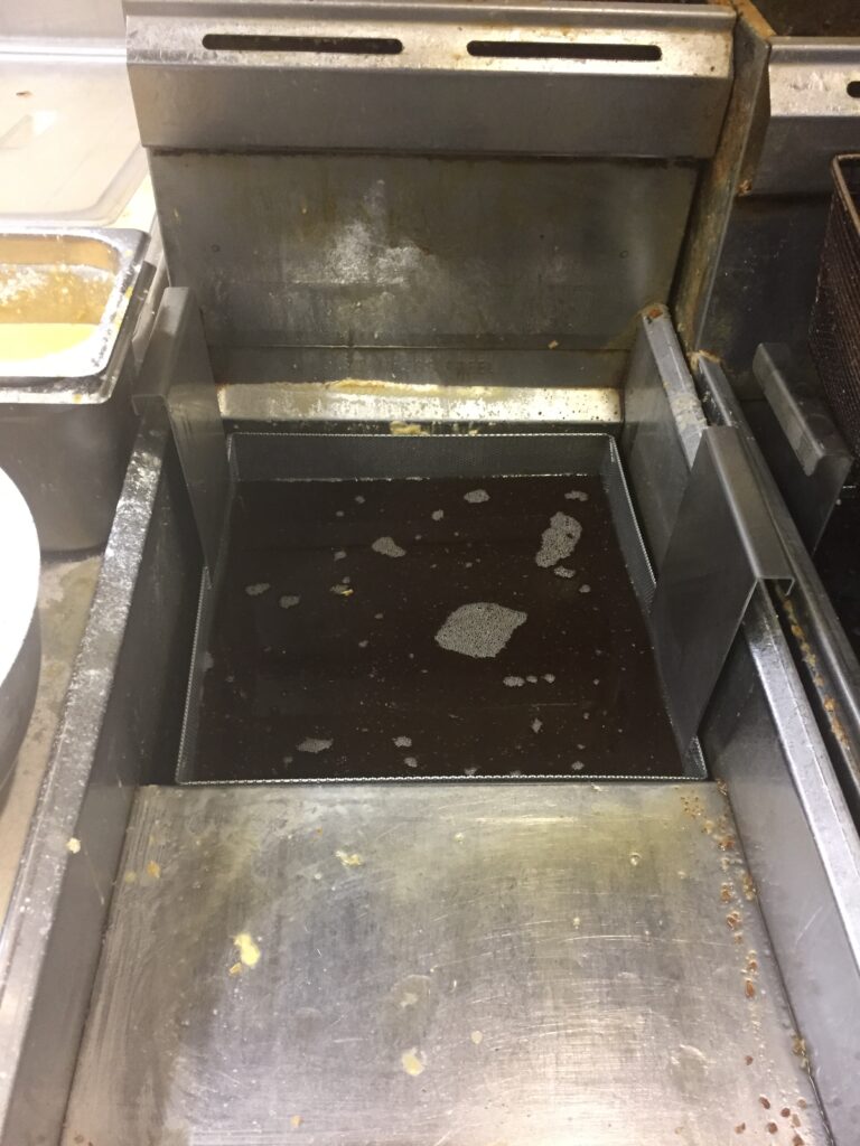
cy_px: 573
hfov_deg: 48.2
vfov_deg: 61.7
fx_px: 961
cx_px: 430
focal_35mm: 29
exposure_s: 1/17
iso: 250
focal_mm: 4.15
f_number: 2.2
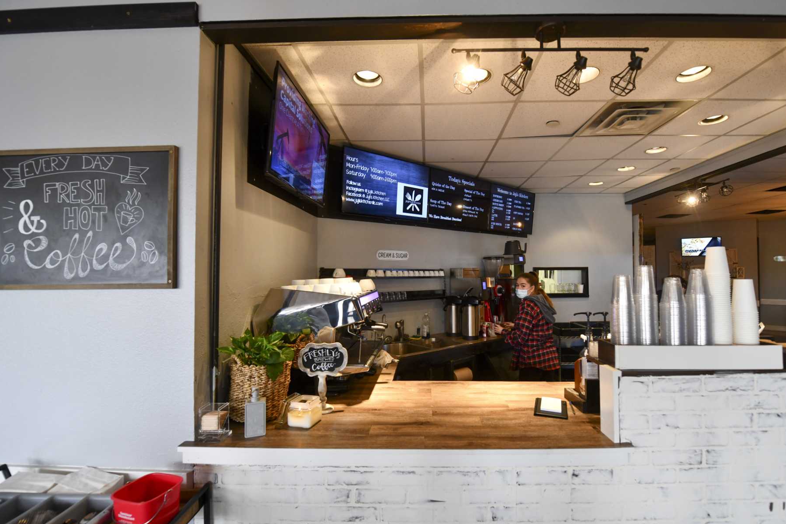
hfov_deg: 96.6
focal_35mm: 16
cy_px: 271
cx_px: 420
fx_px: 349
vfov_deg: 73.7
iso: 1000
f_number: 3.5
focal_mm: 14
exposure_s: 1/160
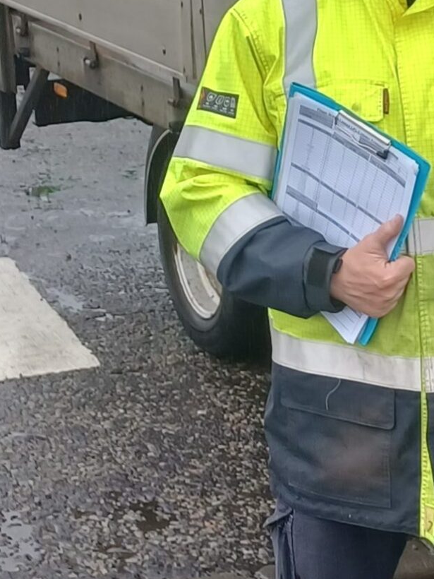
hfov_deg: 17.9
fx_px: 1304
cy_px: 144
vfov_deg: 24.7
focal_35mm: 78
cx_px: 539
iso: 32
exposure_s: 1/132
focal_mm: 4.6
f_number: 1.8
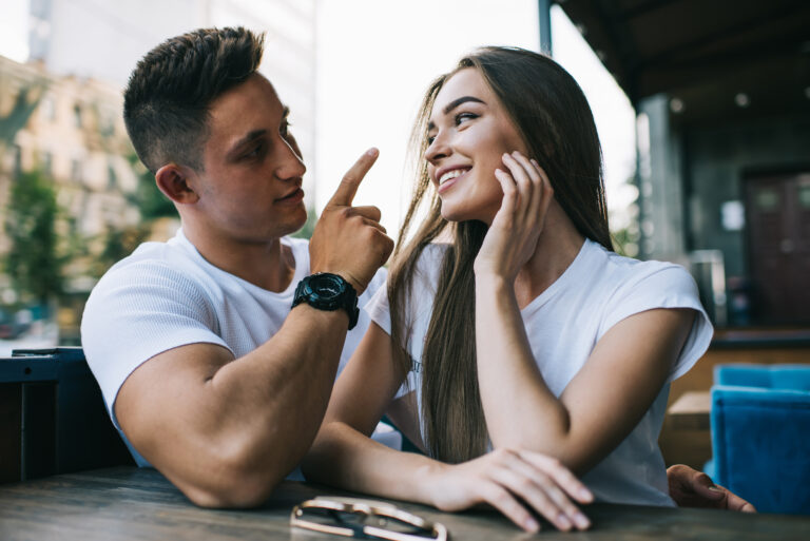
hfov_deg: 54.4
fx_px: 788
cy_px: 270
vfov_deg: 37.9
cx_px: 405
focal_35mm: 35
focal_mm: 35
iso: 125
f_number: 2.2
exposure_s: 1/200
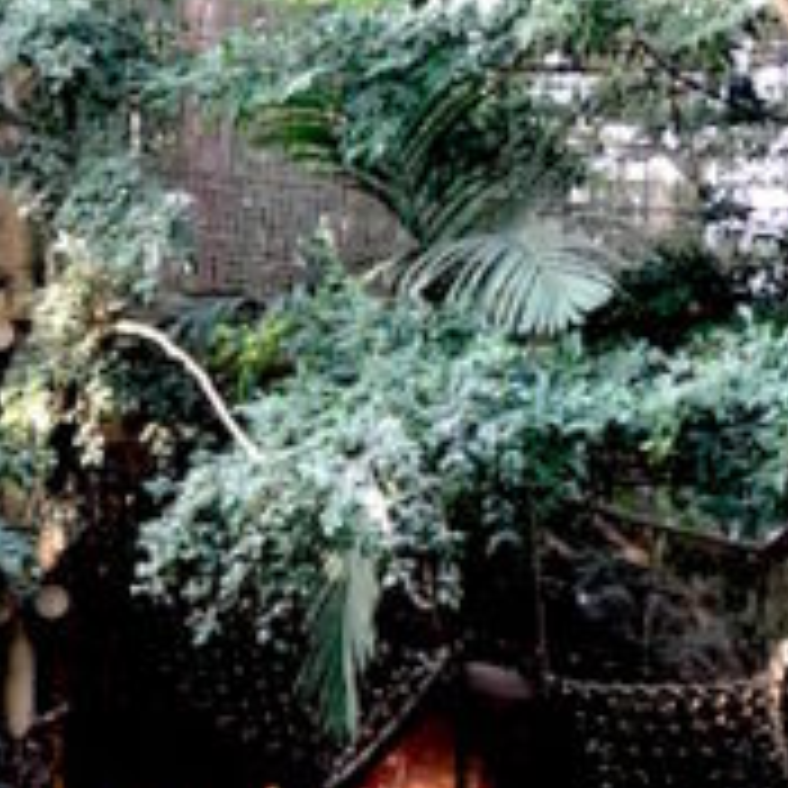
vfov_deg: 19.2
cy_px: 788
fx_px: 2266
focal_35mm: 88
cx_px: 50
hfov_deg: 19.3
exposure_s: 1/33
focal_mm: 4.15
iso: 100
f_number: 2.2
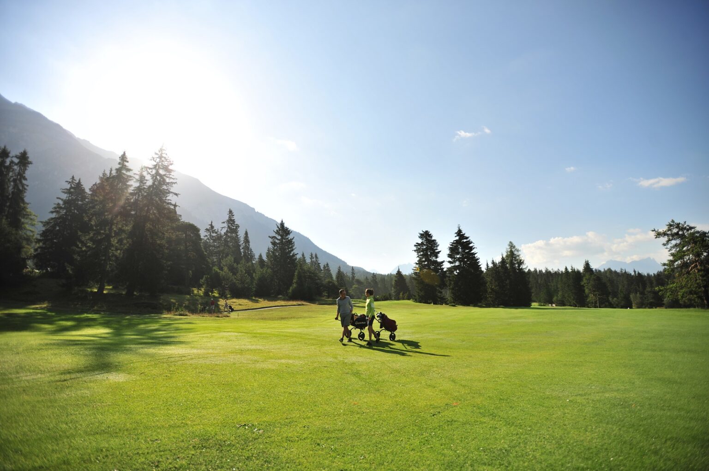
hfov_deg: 93.3
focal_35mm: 17
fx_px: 334
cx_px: 354
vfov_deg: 70.3
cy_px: 236
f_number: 2.8
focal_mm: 17
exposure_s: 1/2500
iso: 100
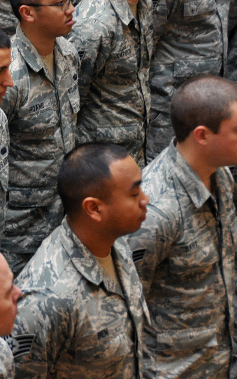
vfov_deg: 10.9
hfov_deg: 6.7
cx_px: -150
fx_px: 1984
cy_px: 156
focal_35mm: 192
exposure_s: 1/40
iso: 1000
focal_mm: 60
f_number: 4.8
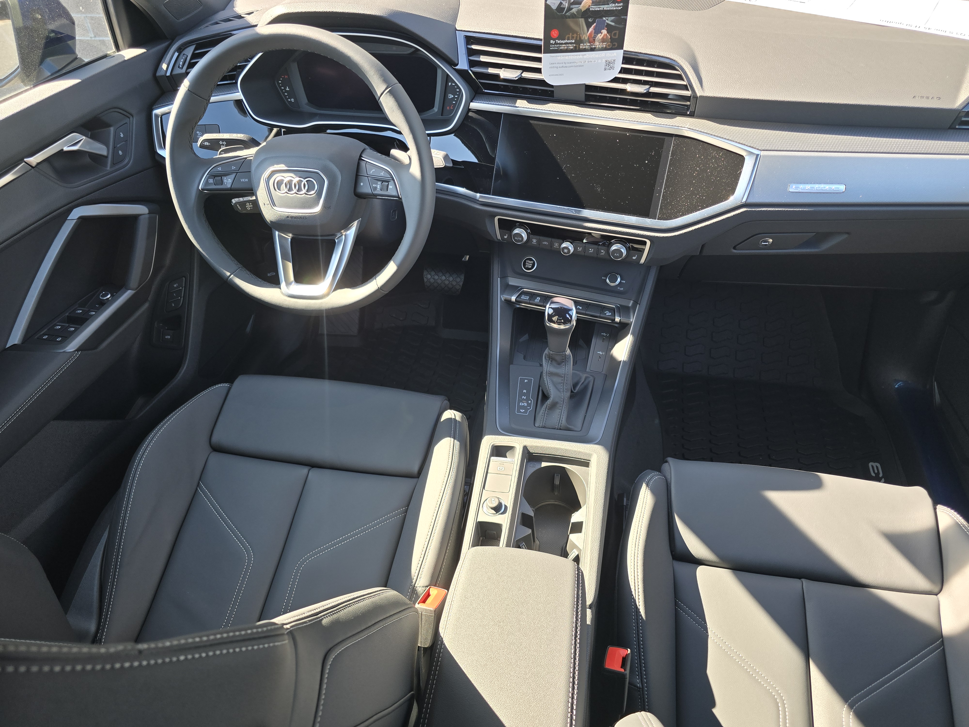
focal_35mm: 23
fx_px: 644
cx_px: 484
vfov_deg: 58.9
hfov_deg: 73.9
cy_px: 364
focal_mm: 6.3
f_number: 1.7
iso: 80
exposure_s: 1/180
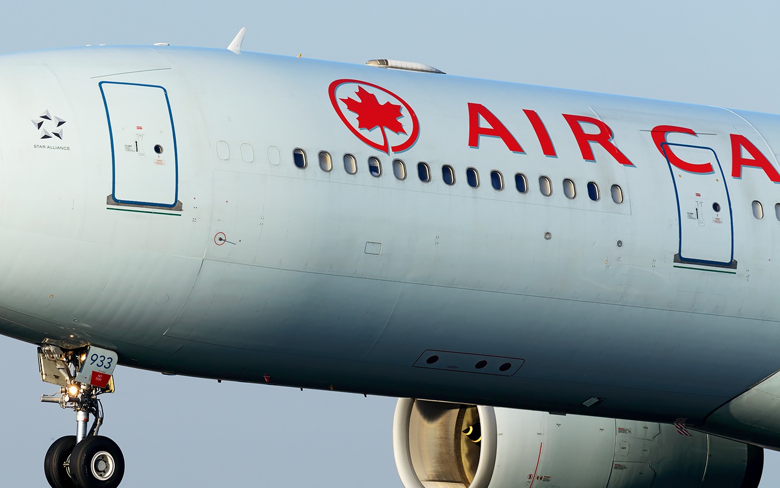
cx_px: 270
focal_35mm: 562
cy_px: 298
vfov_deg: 2.3
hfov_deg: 3.7
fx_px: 11948
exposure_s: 1/1250
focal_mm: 420
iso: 320
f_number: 7.1
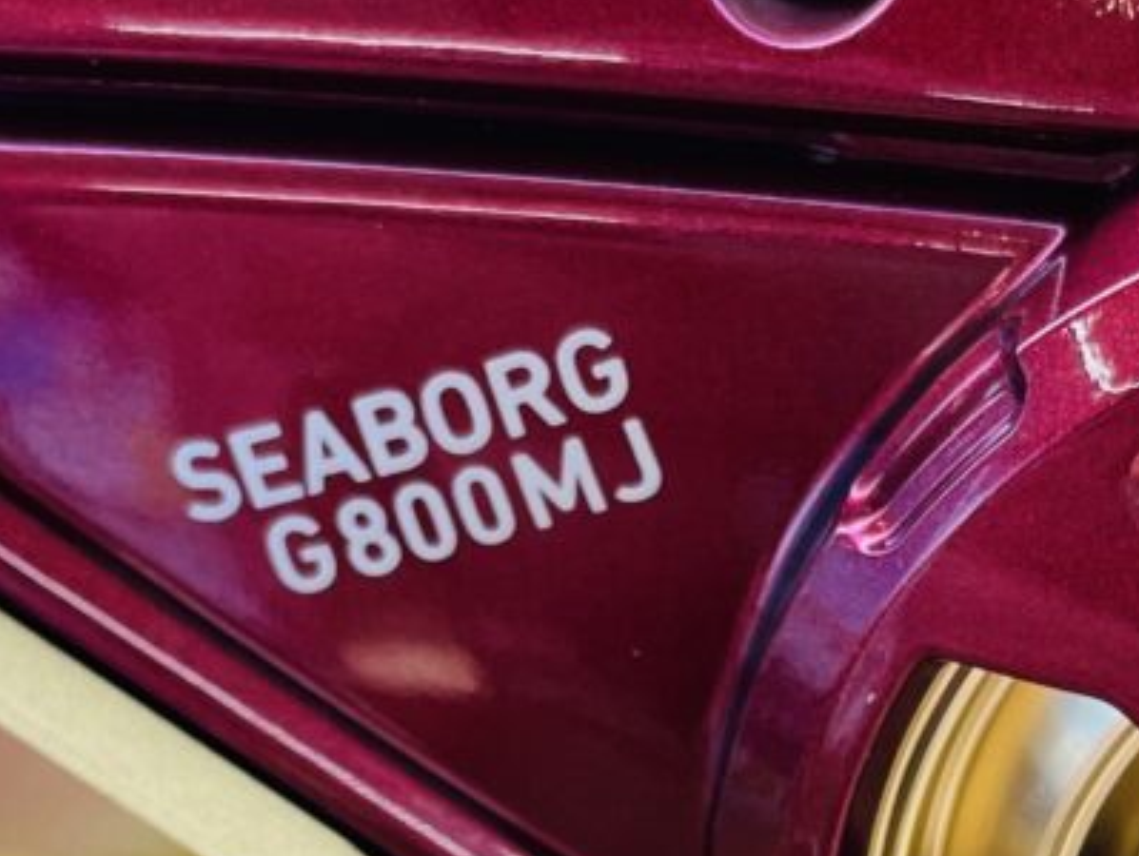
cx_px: 679
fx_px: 3293
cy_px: 1073
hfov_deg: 19.6
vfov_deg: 14.3
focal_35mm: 100
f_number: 1.6
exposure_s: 1/121
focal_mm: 4.2
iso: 80
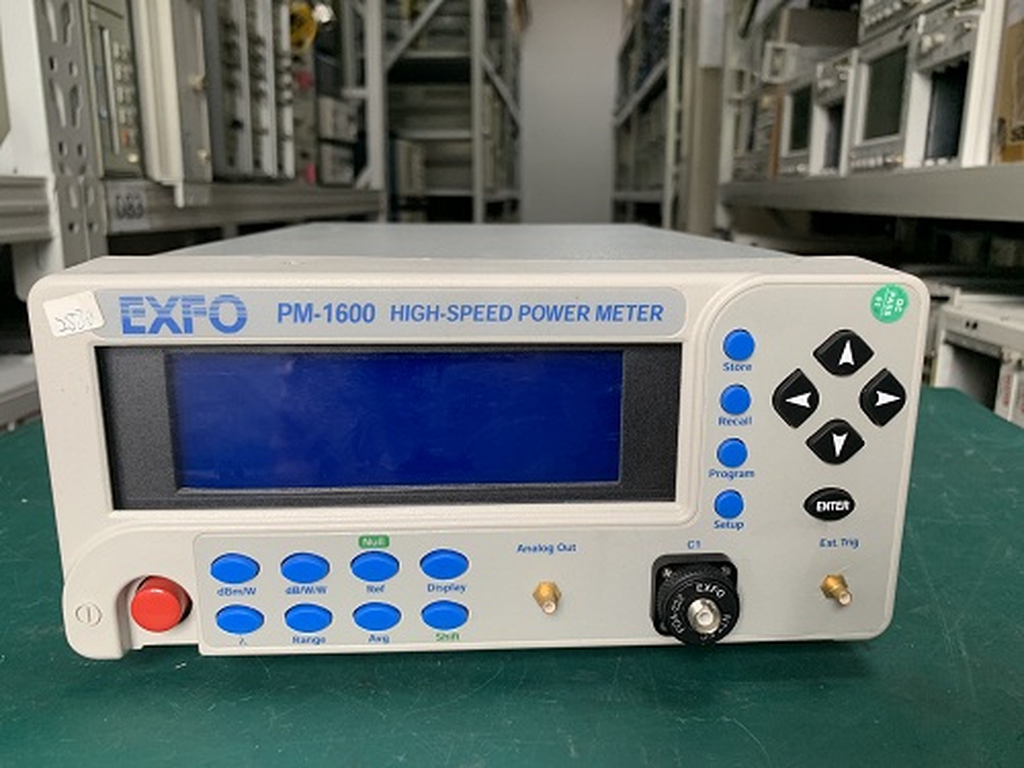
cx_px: 512
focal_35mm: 26
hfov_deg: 67.3
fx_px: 769
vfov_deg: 53.1
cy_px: 384
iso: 100
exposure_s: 1/112
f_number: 1.8
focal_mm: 4.25
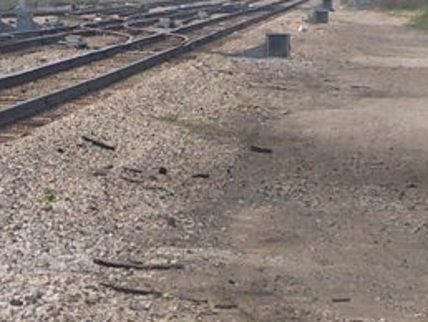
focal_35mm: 456
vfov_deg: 3.3
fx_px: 5643
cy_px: 53
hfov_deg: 4.3
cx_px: -85
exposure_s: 1/383
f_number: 4.9
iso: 50
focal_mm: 17.4
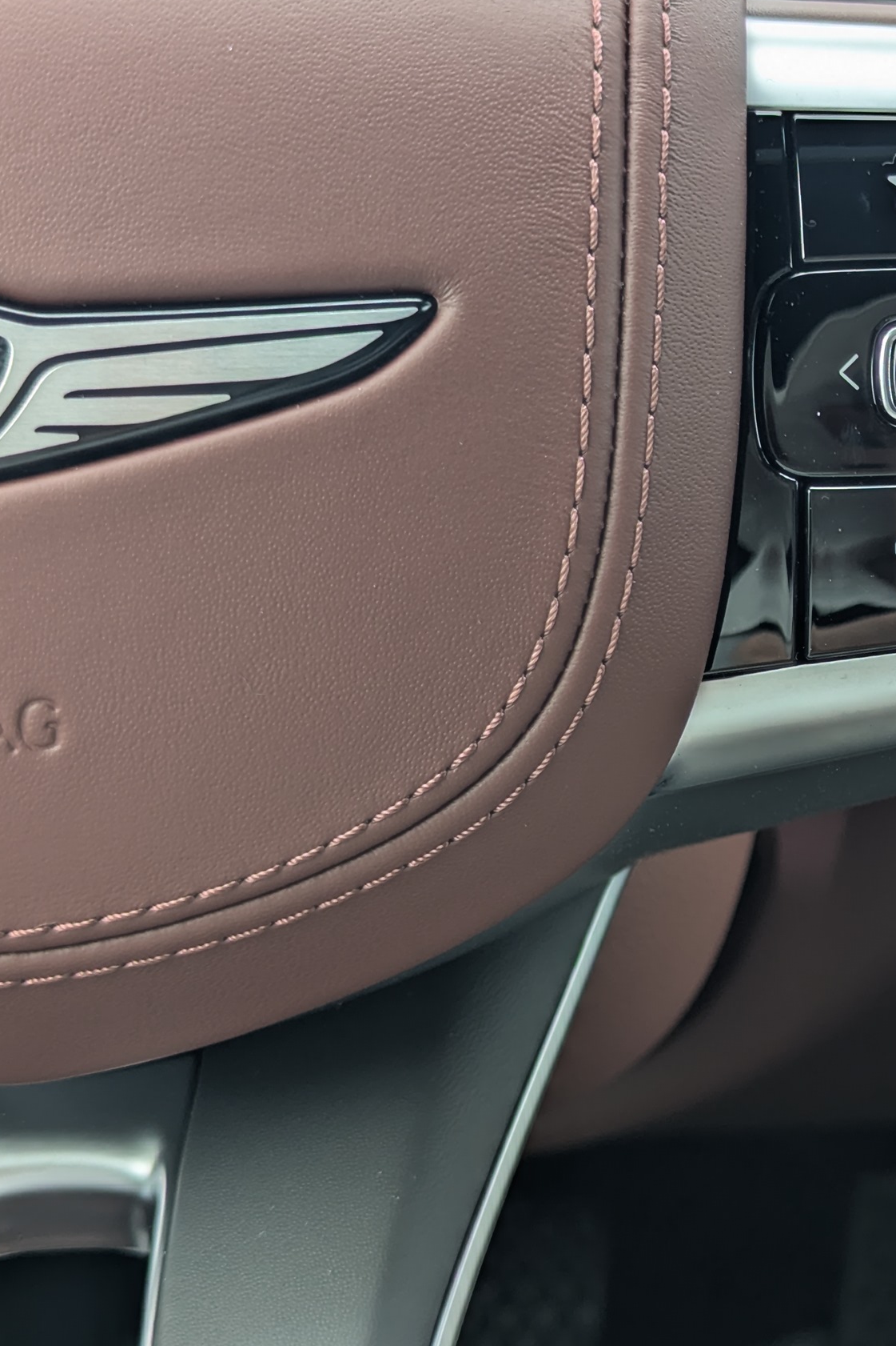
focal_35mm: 76
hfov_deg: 17.4
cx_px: 940
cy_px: 630
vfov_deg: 26.6
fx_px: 2838
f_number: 1.85
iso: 40
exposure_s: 1/335
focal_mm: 6.81
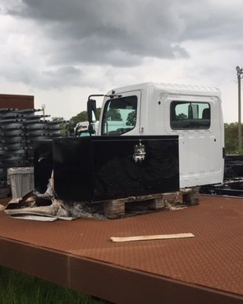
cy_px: 175
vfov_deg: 38.0
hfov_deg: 30.5
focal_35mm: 49
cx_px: 76
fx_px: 441
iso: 25
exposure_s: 1/198
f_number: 2.2
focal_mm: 4.15
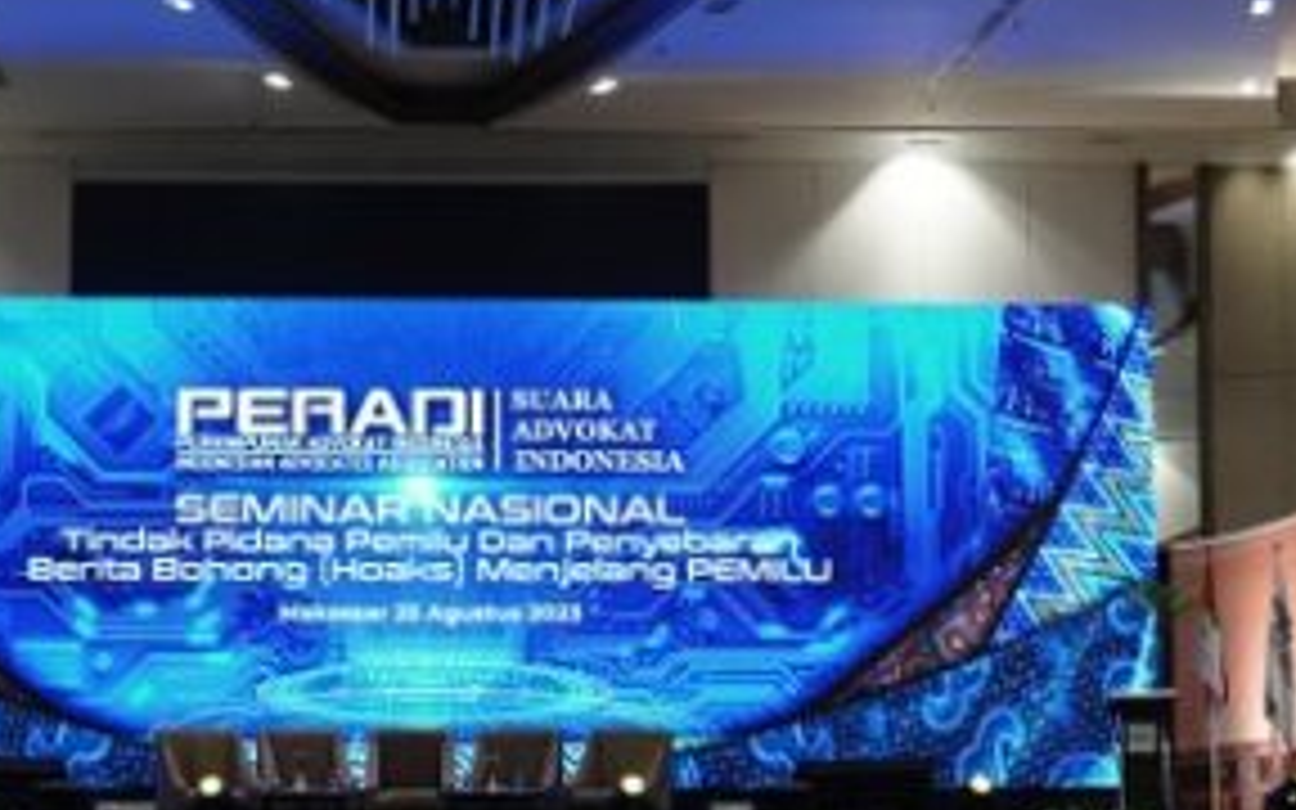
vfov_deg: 13.8
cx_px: 472
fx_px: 3355
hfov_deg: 21.8
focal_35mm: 95
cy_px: 508
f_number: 2.5
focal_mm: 35
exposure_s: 1/125
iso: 500
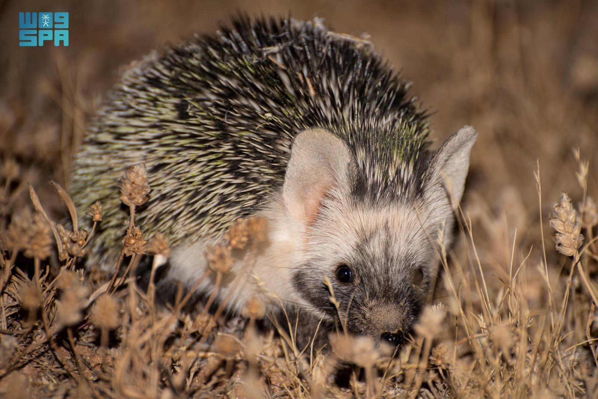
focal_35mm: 280
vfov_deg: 4.9
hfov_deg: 7.4
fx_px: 4651
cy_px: 200
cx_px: 299
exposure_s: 1/125
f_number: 5.6
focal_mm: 280
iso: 64
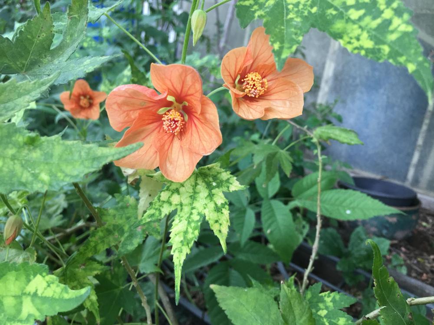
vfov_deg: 48.2
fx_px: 364
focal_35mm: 29
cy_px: 162
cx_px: 217
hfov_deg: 61.7
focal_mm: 4.15
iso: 40
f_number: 2.2
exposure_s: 1/15
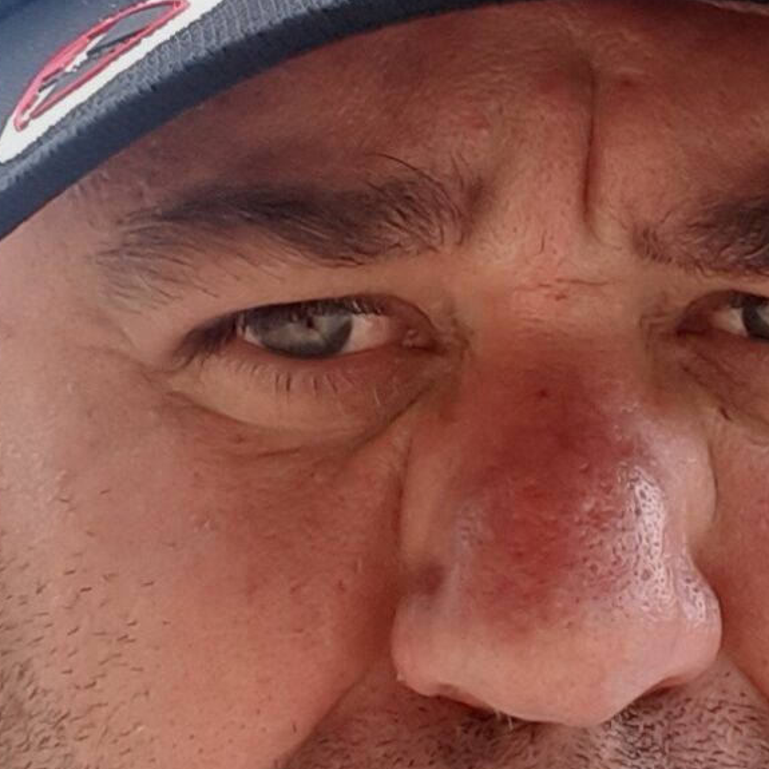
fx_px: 3167
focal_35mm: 126
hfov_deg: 13.8
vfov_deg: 13.8
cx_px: 600
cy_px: 169
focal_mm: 2.66
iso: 40
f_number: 2
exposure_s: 1/205
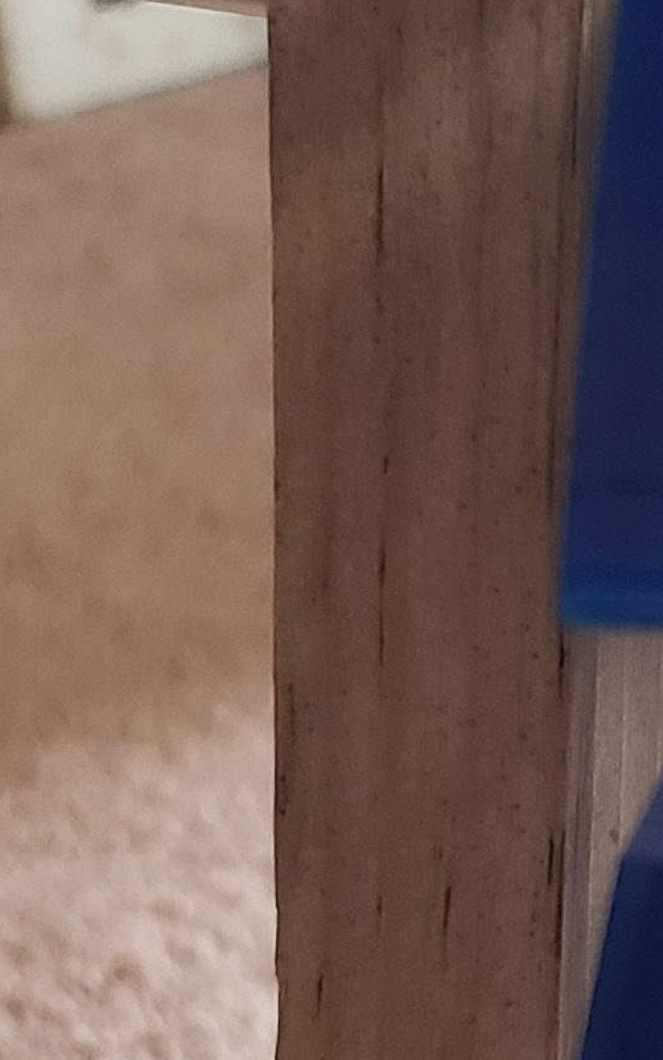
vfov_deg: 16.2
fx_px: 3730
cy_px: 625
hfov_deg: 10.0
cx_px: 792
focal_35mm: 129
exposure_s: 1/40
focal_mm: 4.3
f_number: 1.5
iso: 320
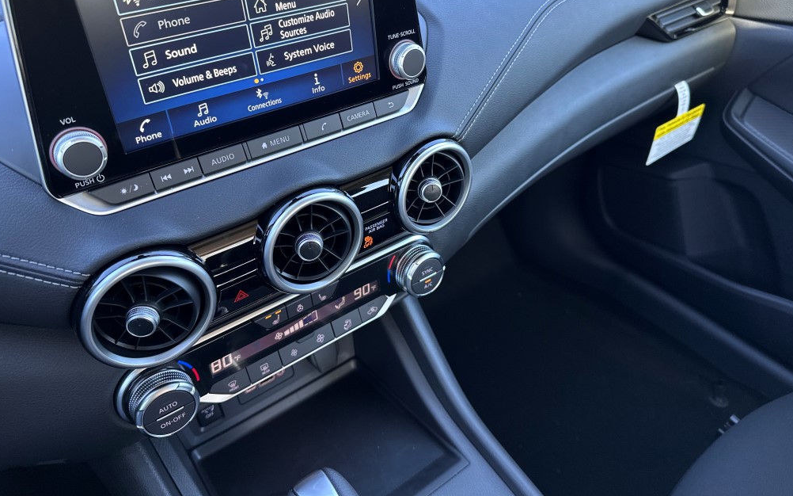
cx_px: 400
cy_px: 193
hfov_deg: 70.4
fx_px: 562
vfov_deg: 47.2
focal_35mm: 26
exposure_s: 1/121
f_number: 1.78
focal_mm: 6.86
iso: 160
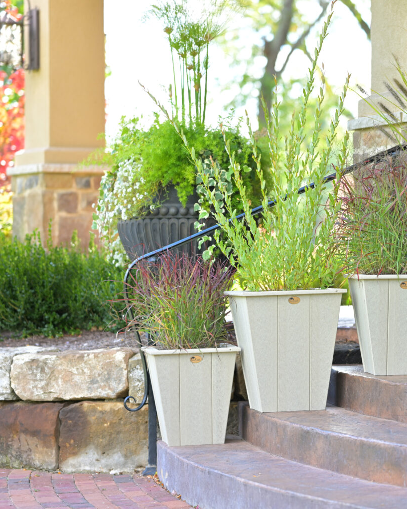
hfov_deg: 12.8
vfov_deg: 16.0
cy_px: 254
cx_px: 312
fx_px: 1807
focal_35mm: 120
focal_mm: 85
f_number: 2
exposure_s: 1/400
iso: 125
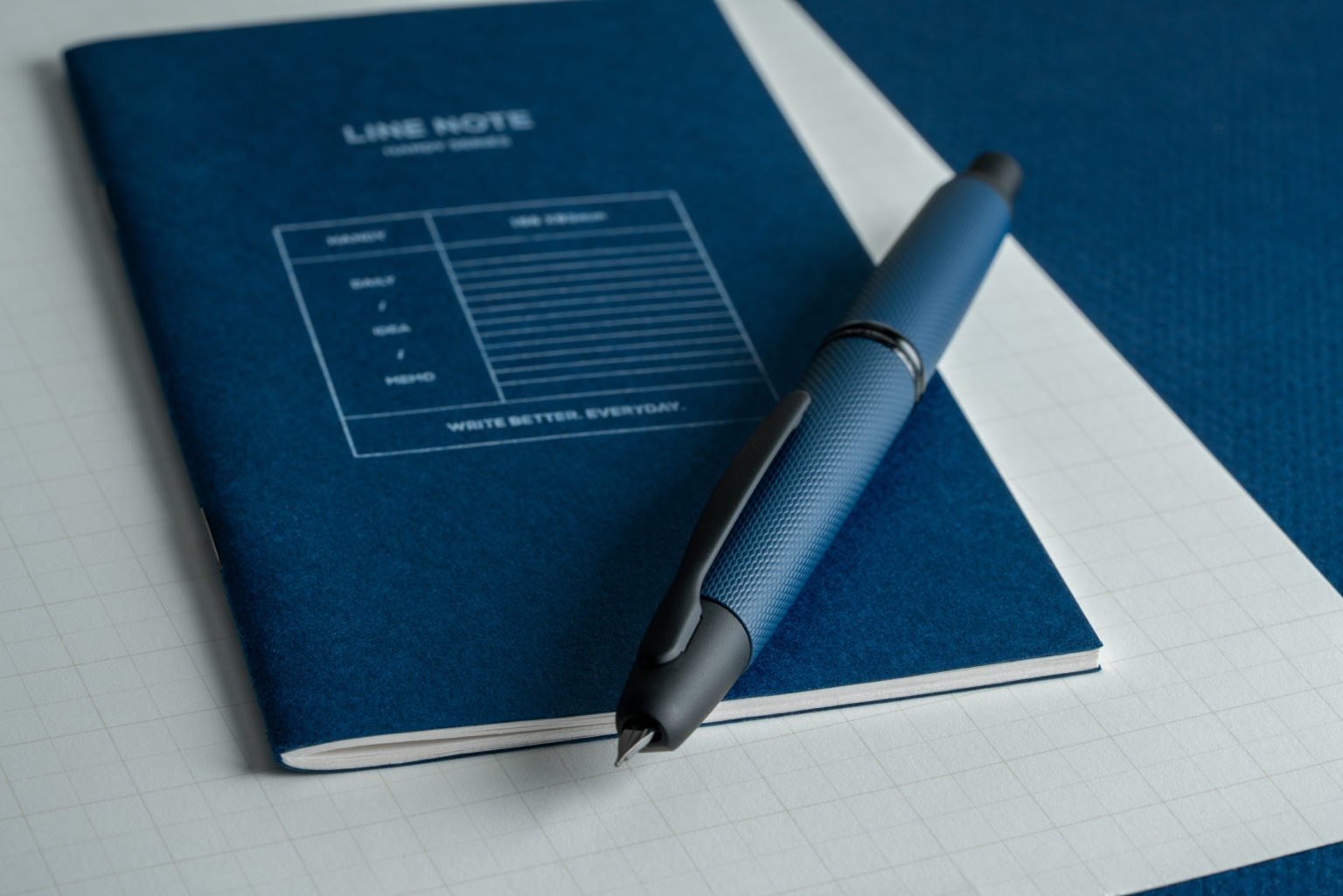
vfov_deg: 15.2
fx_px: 3358
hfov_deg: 22.6
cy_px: 448
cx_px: 672
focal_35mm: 90
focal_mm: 90
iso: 100
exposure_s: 1/1.25
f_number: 13
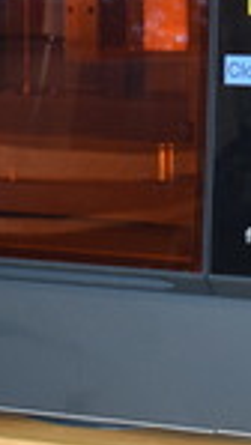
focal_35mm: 175
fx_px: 2067
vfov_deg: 12.1
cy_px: -42
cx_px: 82
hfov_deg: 6.9
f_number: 4
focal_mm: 30
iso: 1800
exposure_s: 1/60
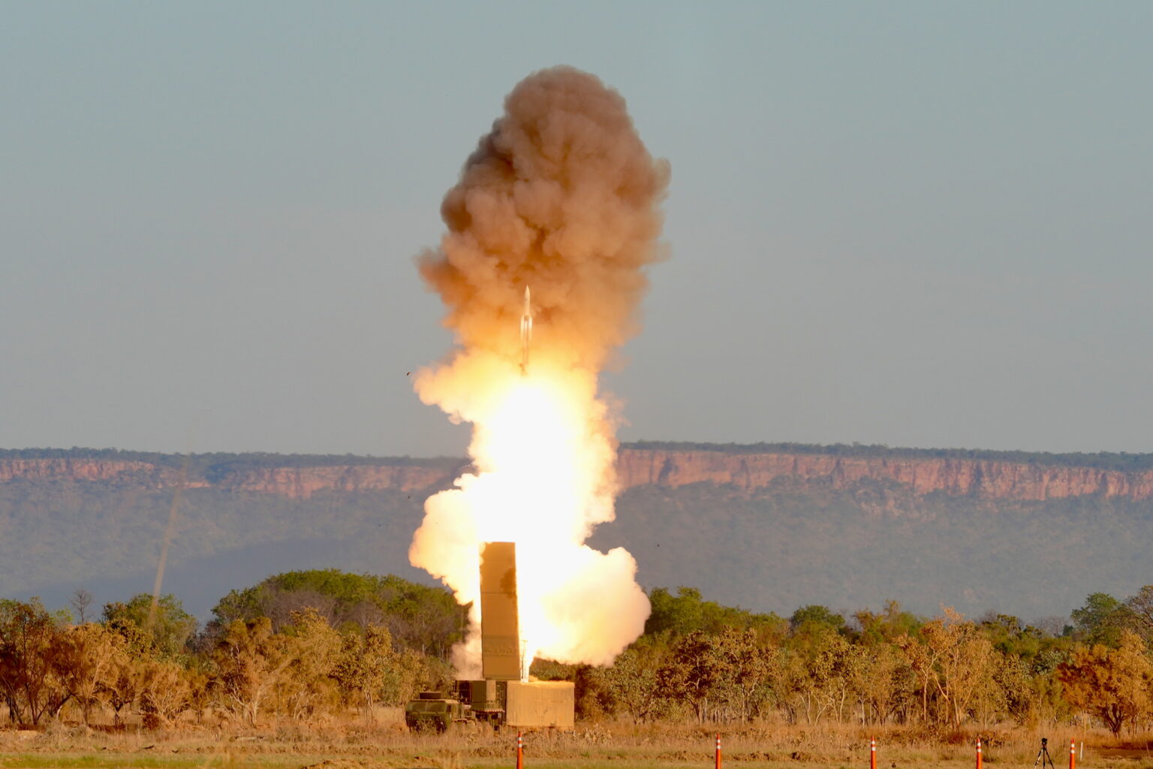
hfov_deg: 10.3
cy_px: 384
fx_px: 6405
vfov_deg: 6.9
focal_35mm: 200
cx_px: 576
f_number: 6.3
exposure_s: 1/400
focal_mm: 200
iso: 100
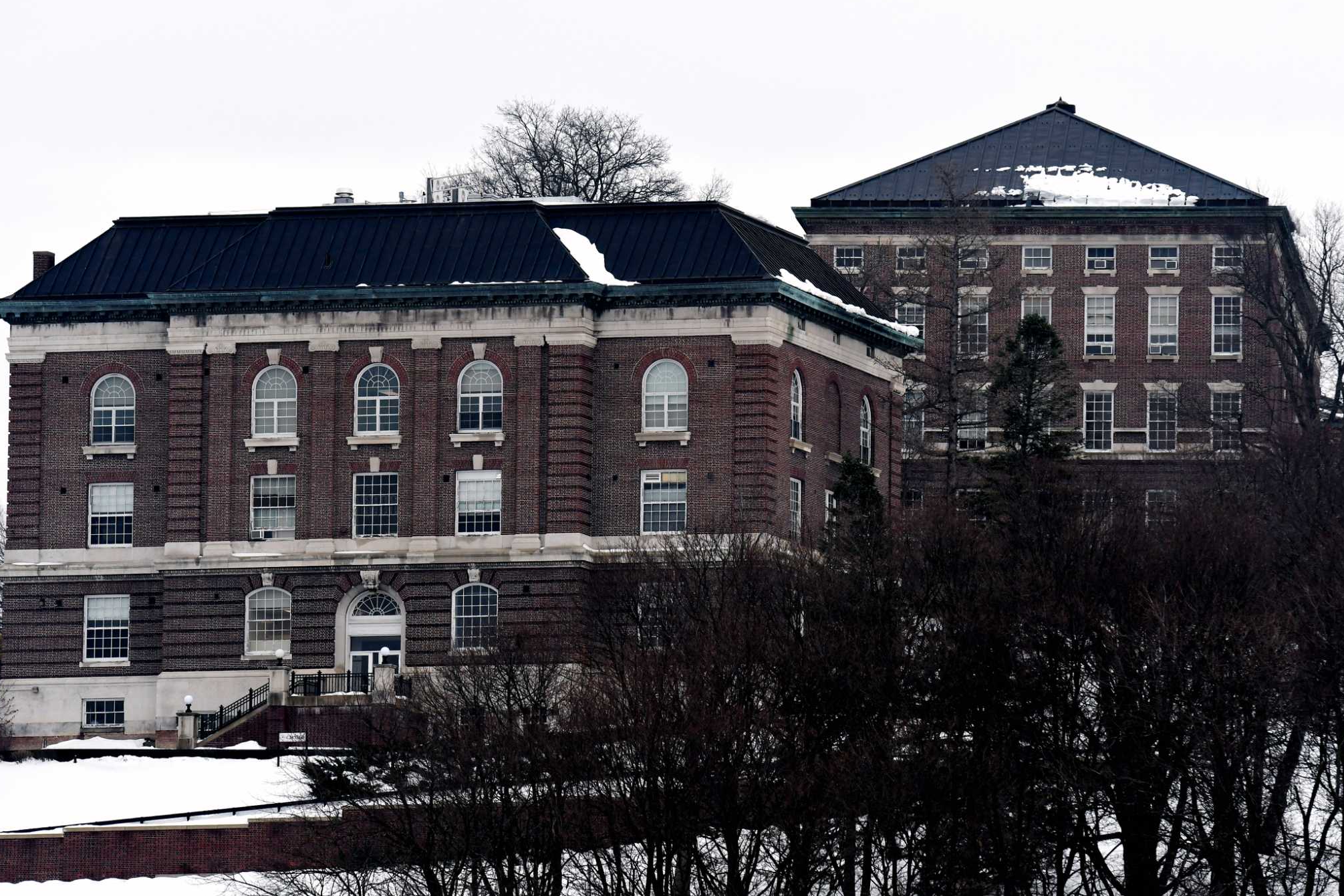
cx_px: 668
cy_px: 448
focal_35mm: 275
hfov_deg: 7.5
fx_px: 10264
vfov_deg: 5.0
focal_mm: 180
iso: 500
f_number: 5.6
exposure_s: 1/1250
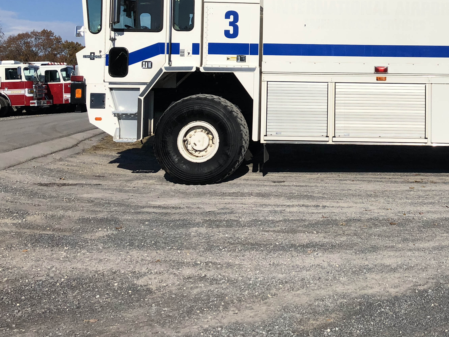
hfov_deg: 37.0
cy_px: 69
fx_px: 648
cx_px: 353
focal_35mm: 50
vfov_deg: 28.5
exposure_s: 1/6024
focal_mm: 4
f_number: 1.8
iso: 25
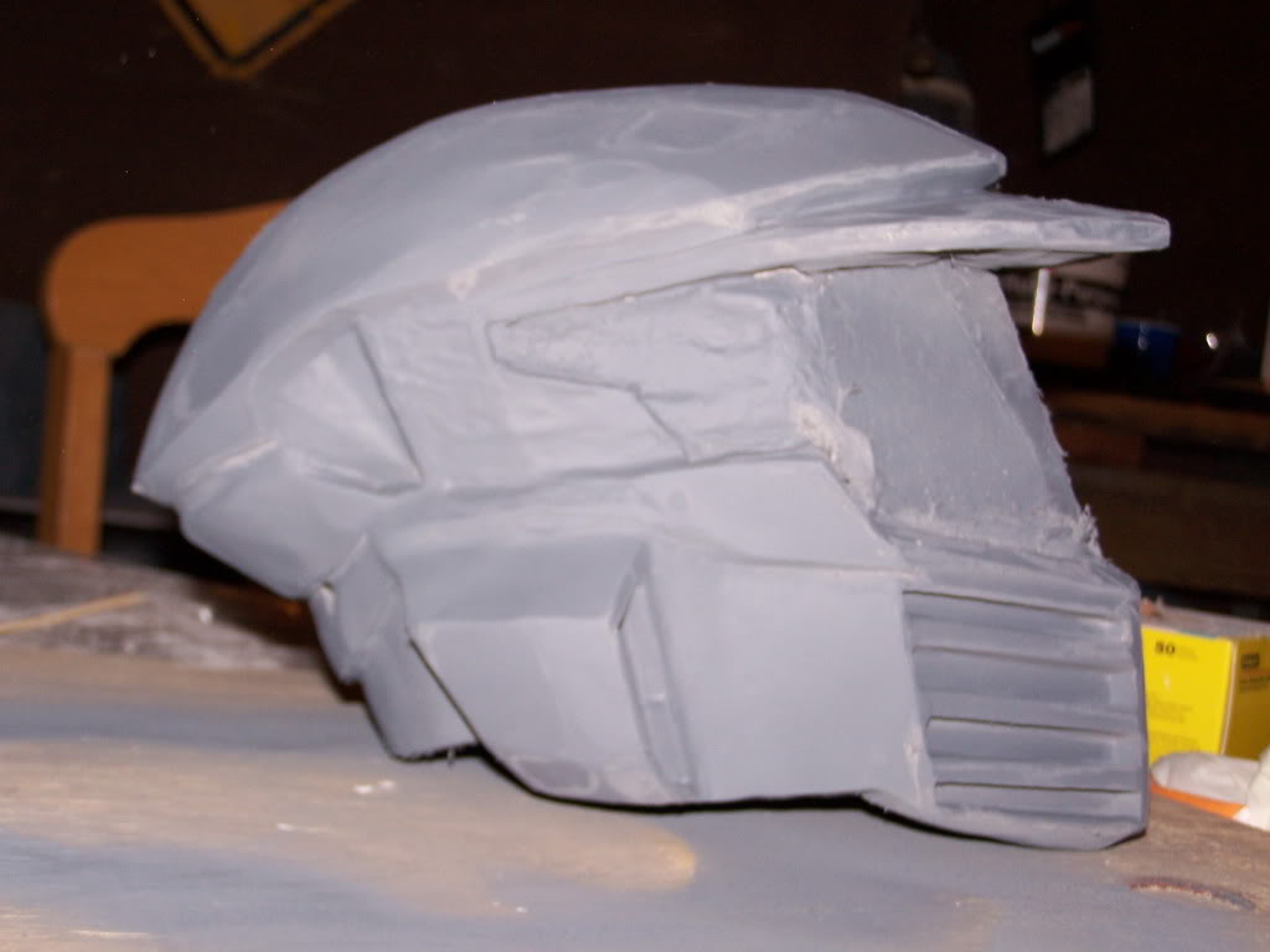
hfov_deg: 29.0
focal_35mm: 67
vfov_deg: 21.9
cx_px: 635
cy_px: 476
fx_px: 2458
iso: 140
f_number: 3.2
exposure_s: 1/80
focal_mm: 11.1
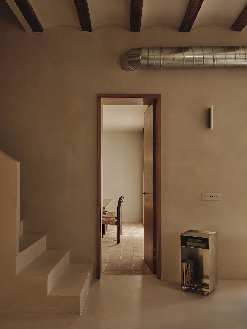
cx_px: 124
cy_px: 164
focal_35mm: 31
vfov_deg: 58.4
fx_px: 295
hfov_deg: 45.4
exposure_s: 1/1.3
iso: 100
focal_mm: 38.9
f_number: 14
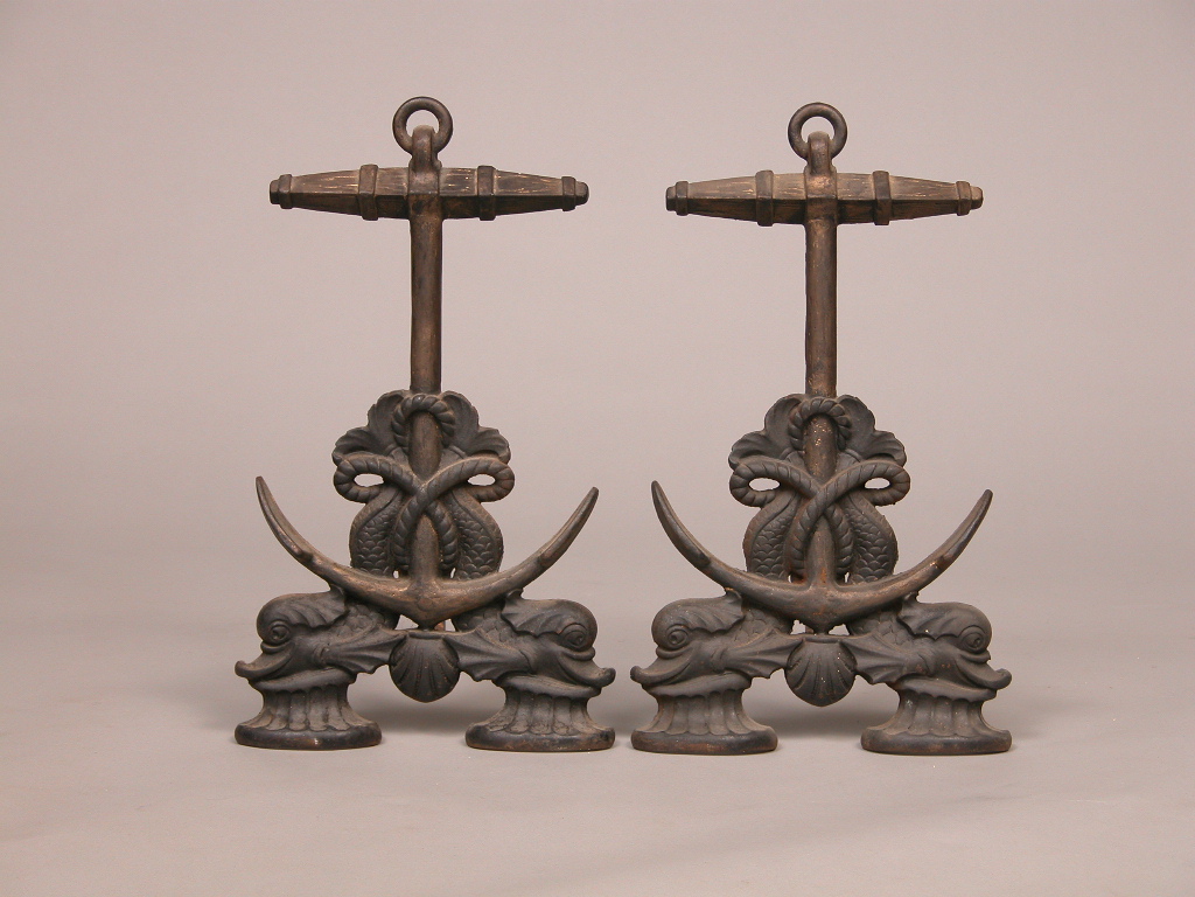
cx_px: 598
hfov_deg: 18.4
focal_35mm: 107
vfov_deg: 13.8
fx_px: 3694
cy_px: 448
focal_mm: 27.3
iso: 100
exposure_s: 1/125
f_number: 3.7
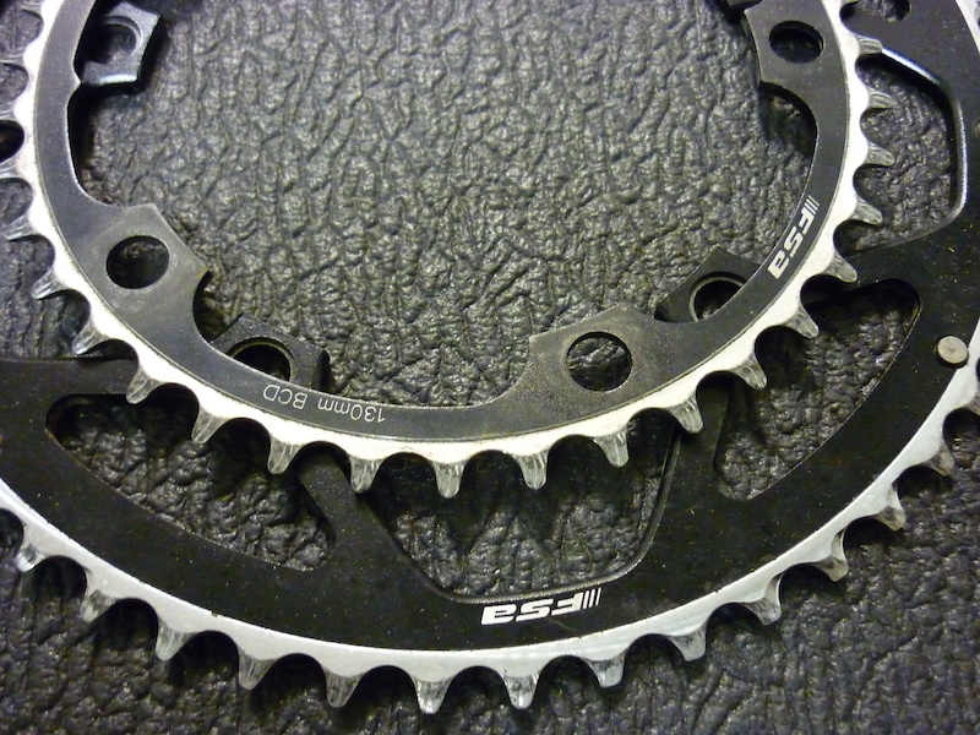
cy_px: 368
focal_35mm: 33
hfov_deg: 55.4
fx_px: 934
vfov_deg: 42.9
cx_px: 490
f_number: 2.8
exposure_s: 1/15
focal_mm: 5.5
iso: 800
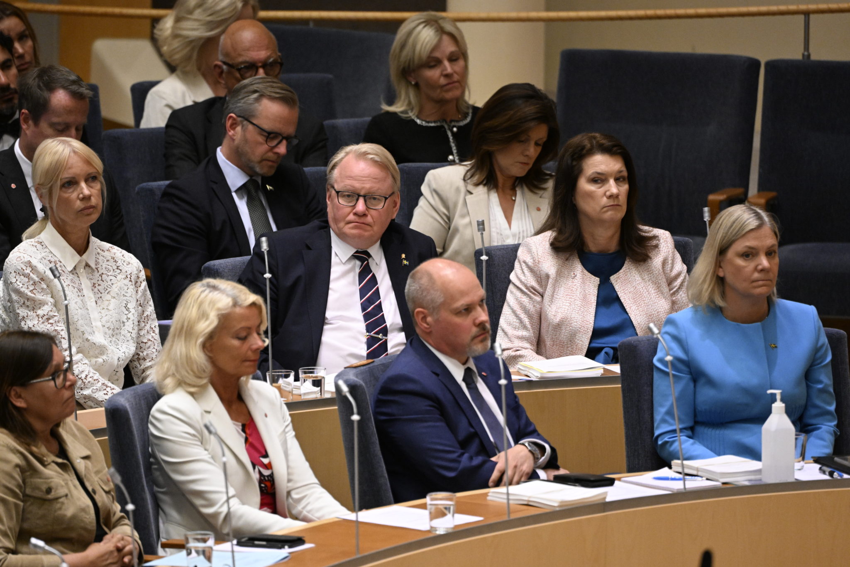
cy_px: 284
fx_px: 11804
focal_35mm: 500
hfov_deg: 4.1
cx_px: 425
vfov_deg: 2.7
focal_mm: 500
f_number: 5.6
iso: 4000
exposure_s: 1/200
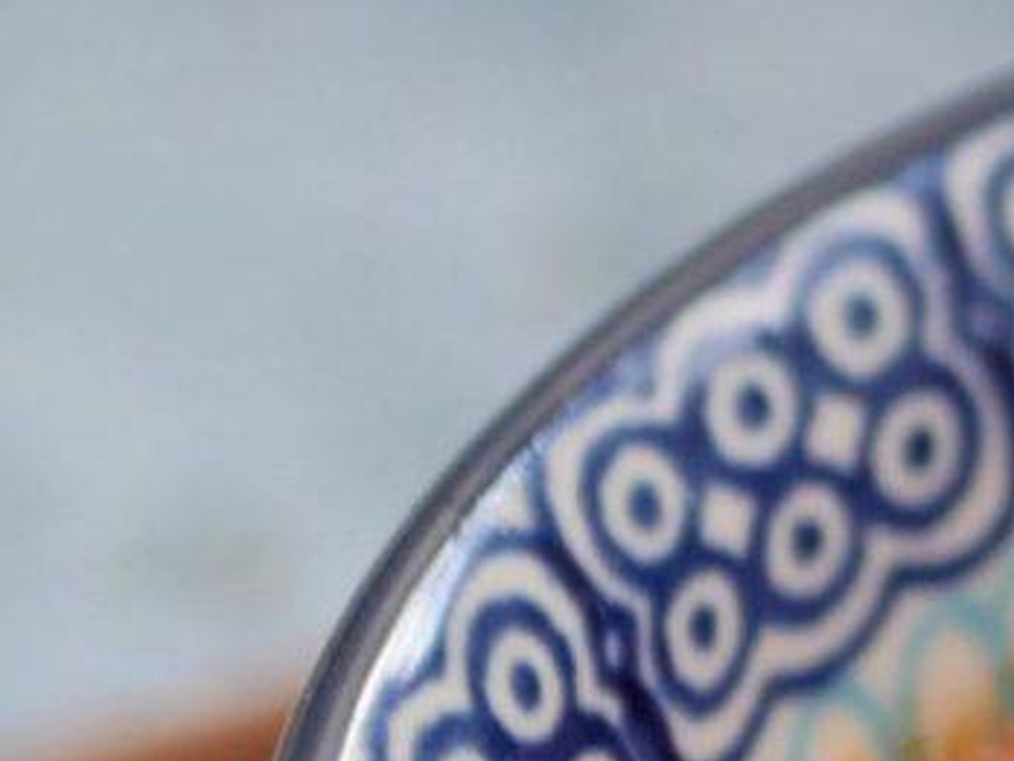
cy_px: 744
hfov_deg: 5.3
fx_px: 10780
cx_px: 2182
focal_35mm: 368
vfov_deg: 4.0
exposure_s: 1/160
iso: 200
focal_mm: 25
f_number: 1.7
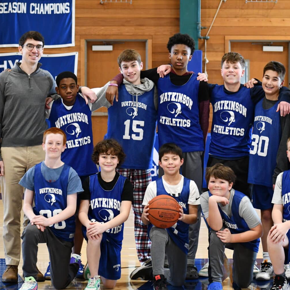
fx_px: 1280
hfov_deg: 12.9
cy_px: 145
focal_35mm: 135
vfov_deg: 12.9
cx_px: 184
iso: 2800
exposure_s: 1/125
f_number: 4.5
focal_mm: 70
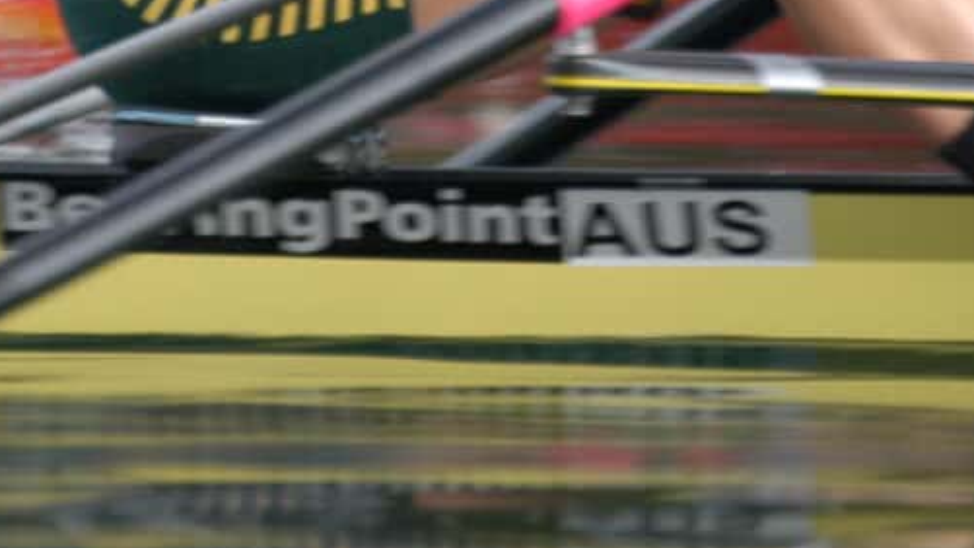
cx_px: 552
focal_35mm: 2258
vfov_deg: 0.5
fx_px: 58326
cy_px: -202
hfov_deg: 1.0
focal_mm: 600
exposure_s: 1/125
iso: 200
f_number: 4
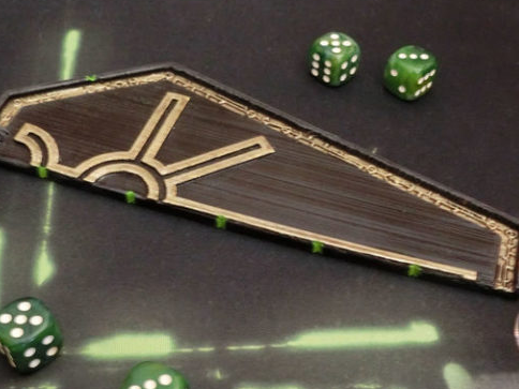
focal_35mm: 54
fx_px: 810
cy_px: 233
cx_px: 244
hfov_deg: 35.5
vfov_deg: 27.0
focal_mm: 6
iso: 800
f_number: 3.9
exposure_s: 1/8
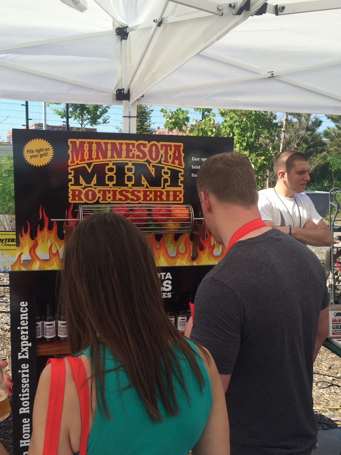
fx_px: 473
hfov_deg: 39.6
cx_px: 150
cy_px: 243
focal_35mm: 36
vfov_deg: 51.3
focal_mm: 4.15
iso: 32
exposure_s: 1/1140
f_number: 2.2
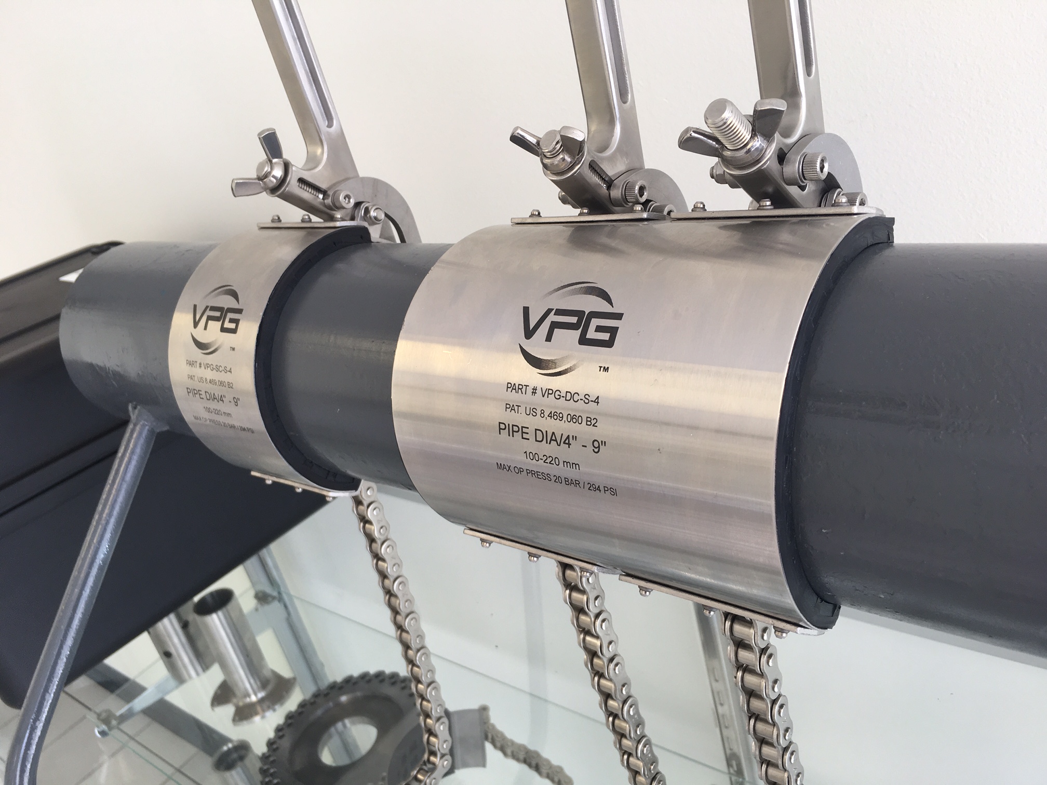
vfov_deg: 48.2
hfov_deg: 61.7
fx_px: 877
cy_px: 392
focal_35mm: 29
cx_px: 524
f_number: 2.2
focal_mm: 4.15
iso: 25
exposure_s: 1/50
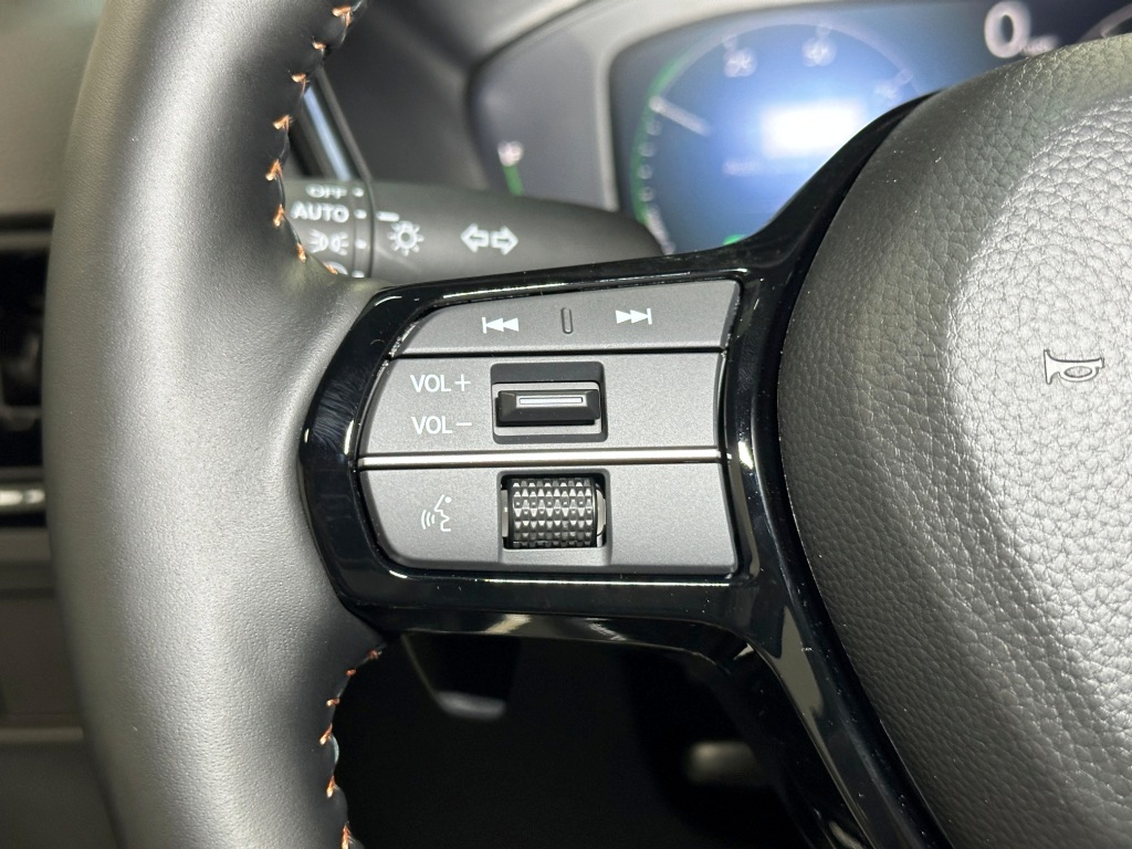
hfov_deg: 39.7
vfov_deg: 30.3
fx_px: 1570
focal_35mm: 48
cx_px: 566
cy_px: 424
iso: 320
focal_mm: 6.86
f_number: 1.78
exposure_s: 1/40
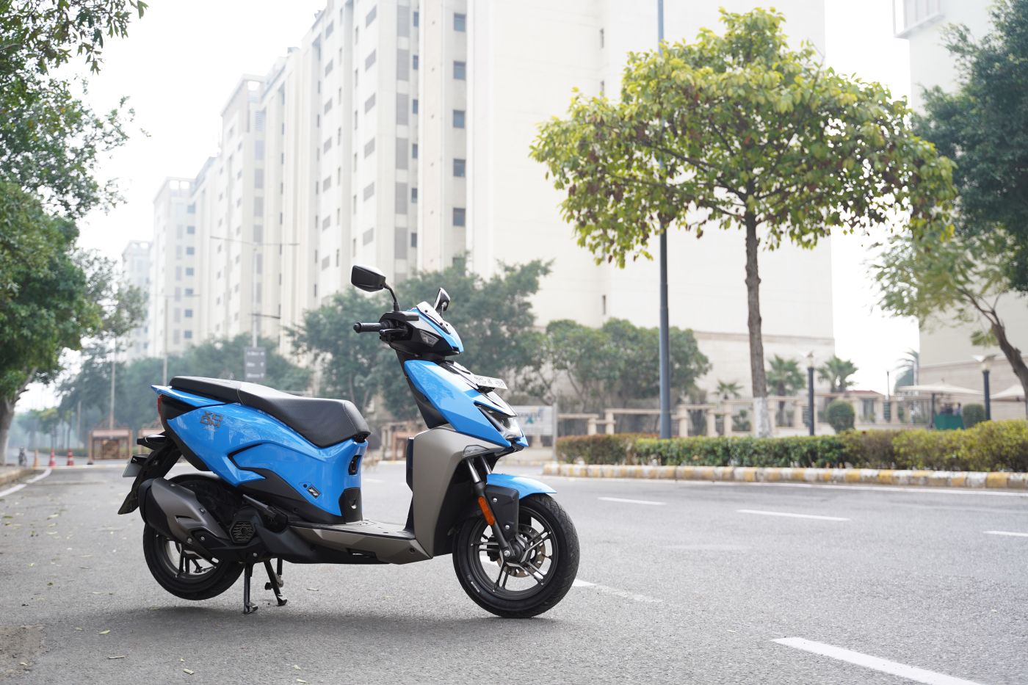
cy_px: 342
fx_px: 1142
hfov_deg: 48.5
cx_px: 514
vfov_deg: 33.4
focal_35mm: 40
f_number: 2.8
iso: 100
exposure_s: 1/400
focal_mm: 40
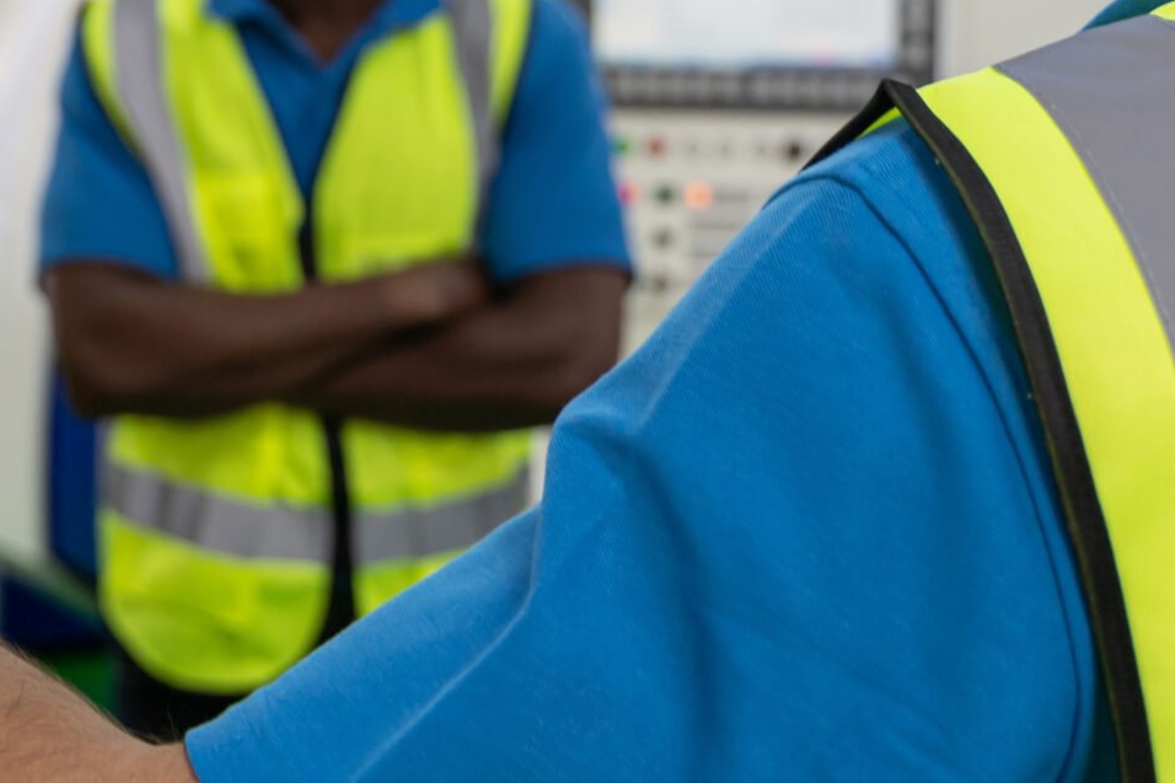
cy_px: -96
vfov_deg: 17.5
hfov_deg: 25.9
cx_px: 53
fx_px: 2447
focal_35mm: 75
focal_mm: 28
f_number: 3.2
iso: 500
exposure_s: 1/125
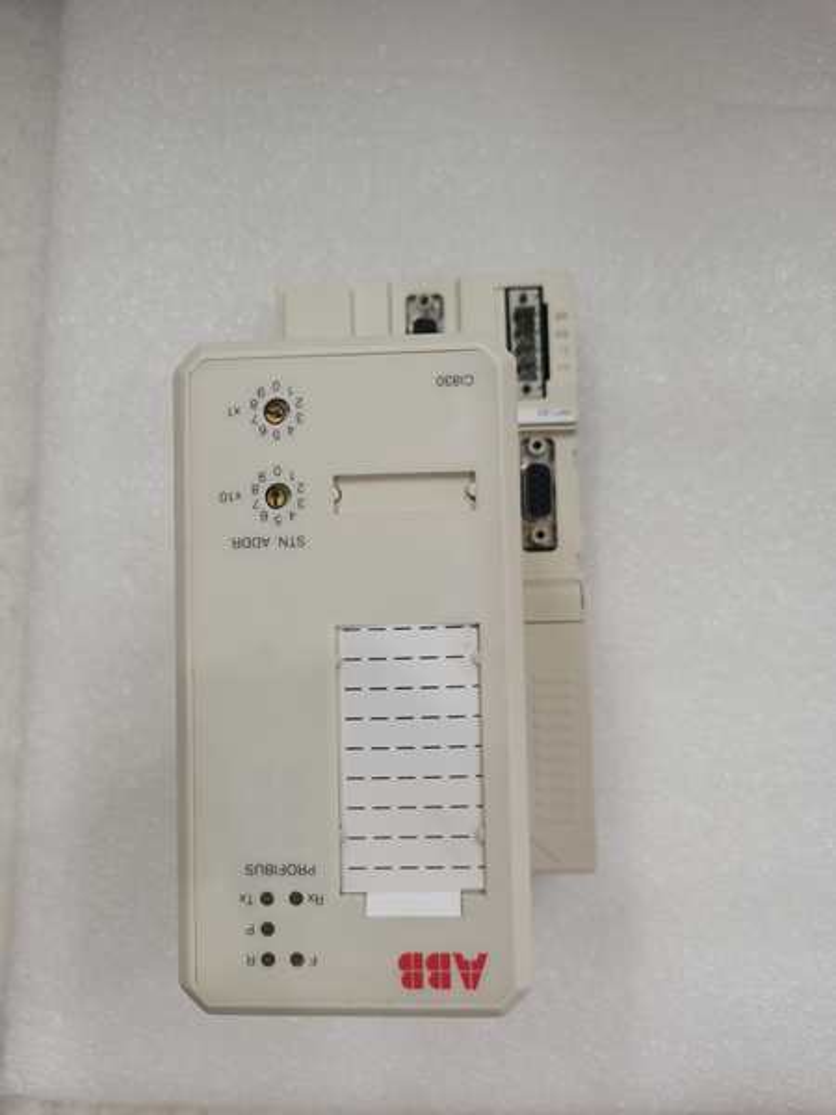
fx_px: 837
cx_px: 418
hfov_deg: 53.1
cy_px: 558
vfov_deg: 67.3
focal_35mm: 26
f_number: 1.8
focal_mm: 5.58
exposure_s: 1/100
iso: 160
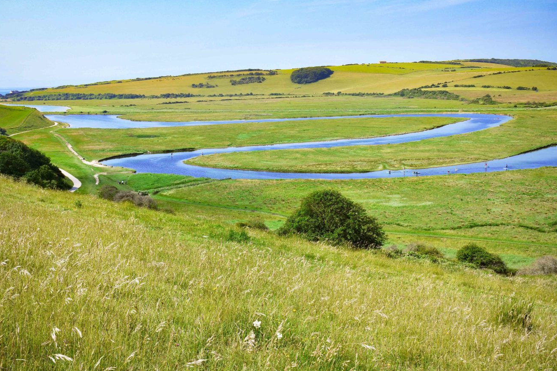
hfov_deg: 41.9
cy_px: 164
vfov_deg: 28.6
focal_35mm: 47
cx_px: 261
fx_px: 727
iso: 100
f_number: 9
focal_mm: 27
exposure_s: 1/320
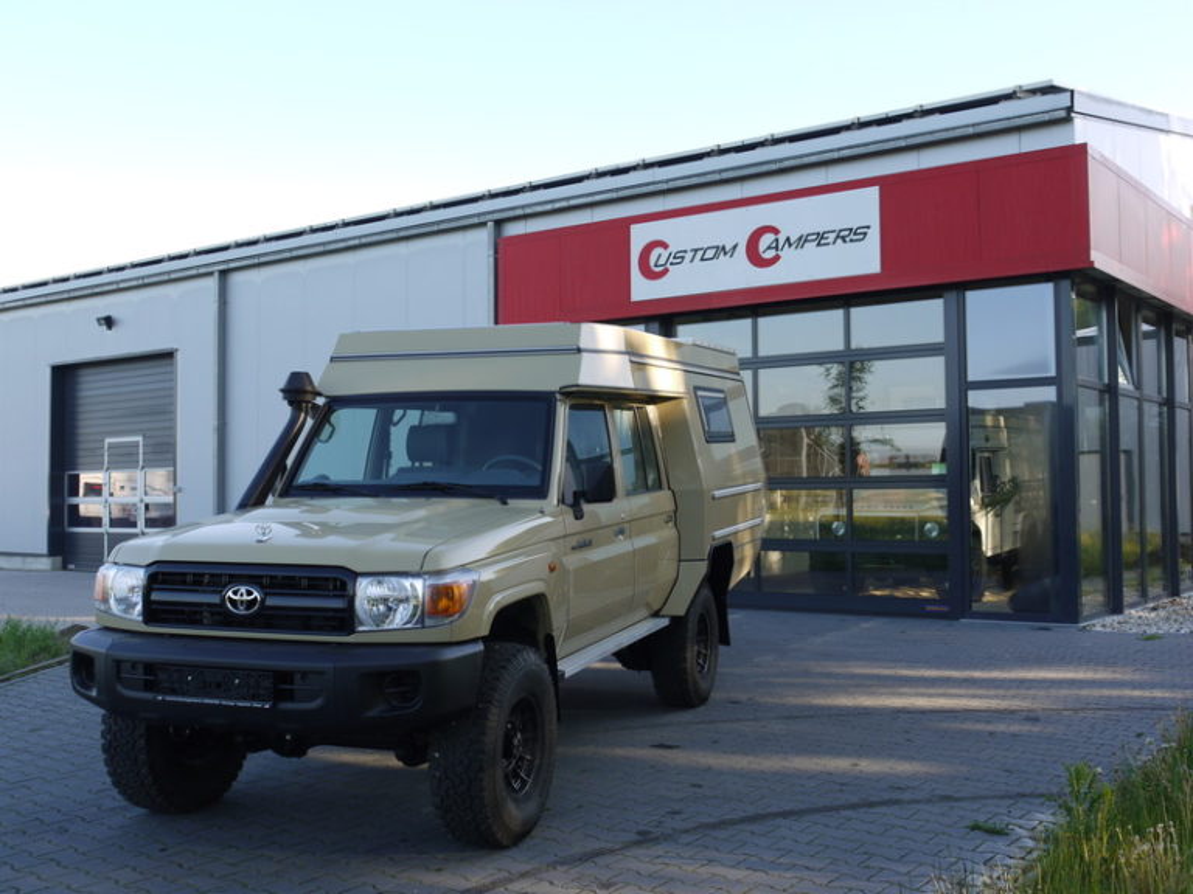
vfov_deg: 37.7
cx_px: 596
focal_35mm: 38
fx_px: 1310
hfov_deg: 49.0
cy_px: 447
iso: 100
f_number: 5.6
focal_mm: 19
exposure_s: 1/100
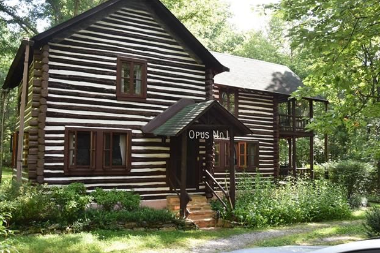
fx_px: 359
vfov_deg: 38.8
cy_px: 129
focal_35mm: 34
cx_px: 185
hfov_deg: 55.8
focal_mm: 22
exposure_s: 1/125
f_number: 5.6
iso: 320
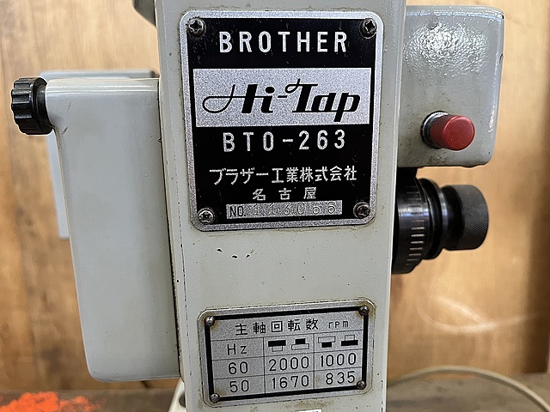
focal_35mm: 26
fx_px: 413
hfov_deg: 67.3
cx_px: 275
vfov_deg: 53.1
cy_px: 206
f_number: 1.6
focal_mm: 5.1
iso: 200
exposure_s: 1/60
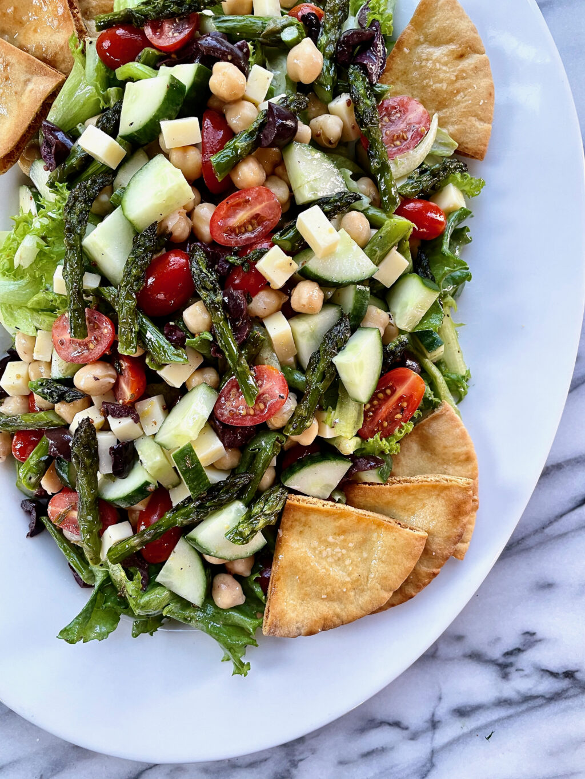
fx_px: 586
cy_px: 390
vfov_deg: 67.3
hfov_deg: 53.1
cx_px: 292
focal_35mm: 26
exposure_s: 1/60
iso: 100
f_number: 1.6
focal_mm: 4.2
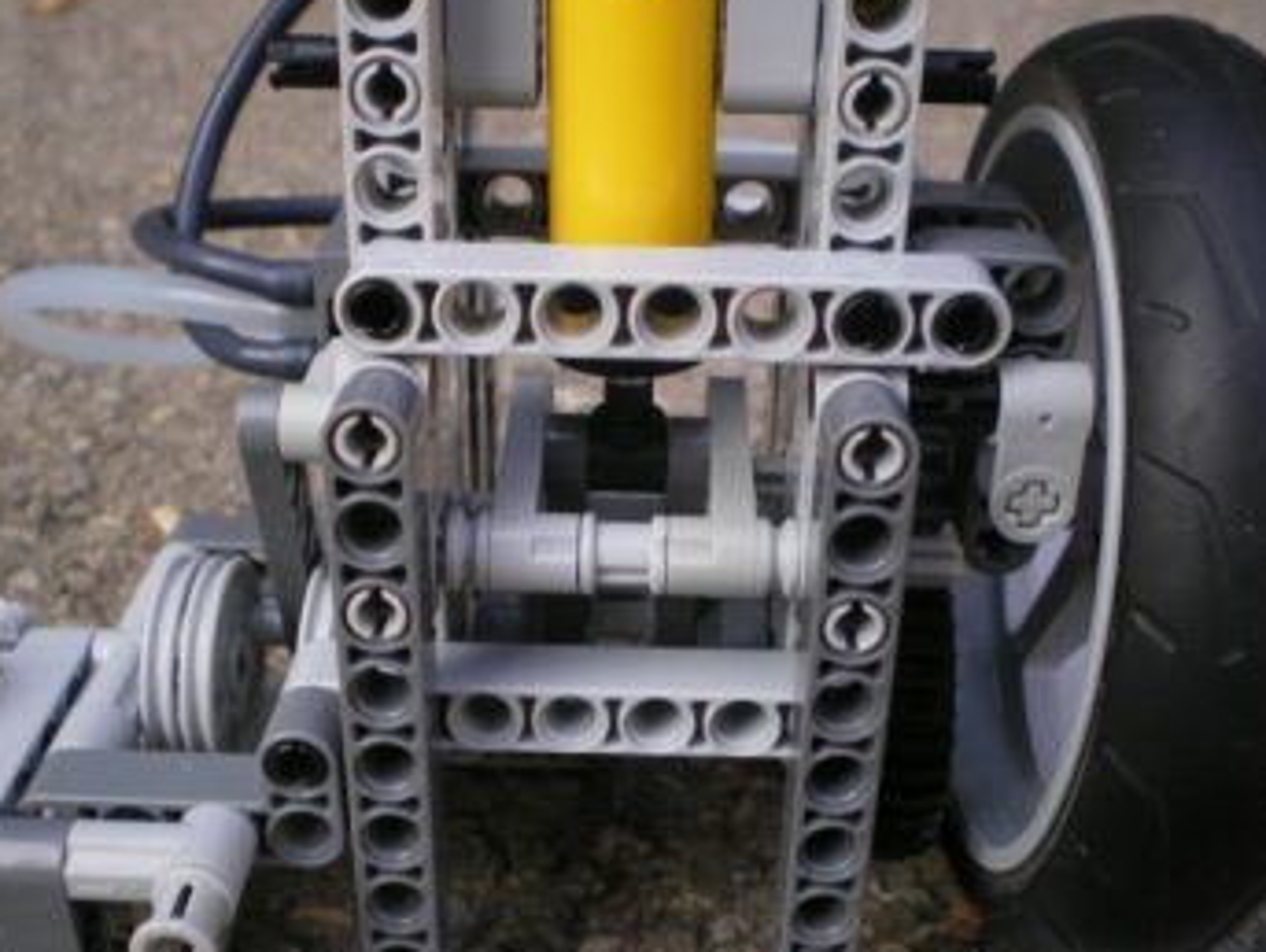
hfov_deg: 45.7
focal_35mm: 41
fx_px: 1501
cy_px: 487
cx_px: 613
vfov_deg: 35.2
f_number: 3.1
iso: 64
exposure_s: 1/80
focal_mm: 6.3
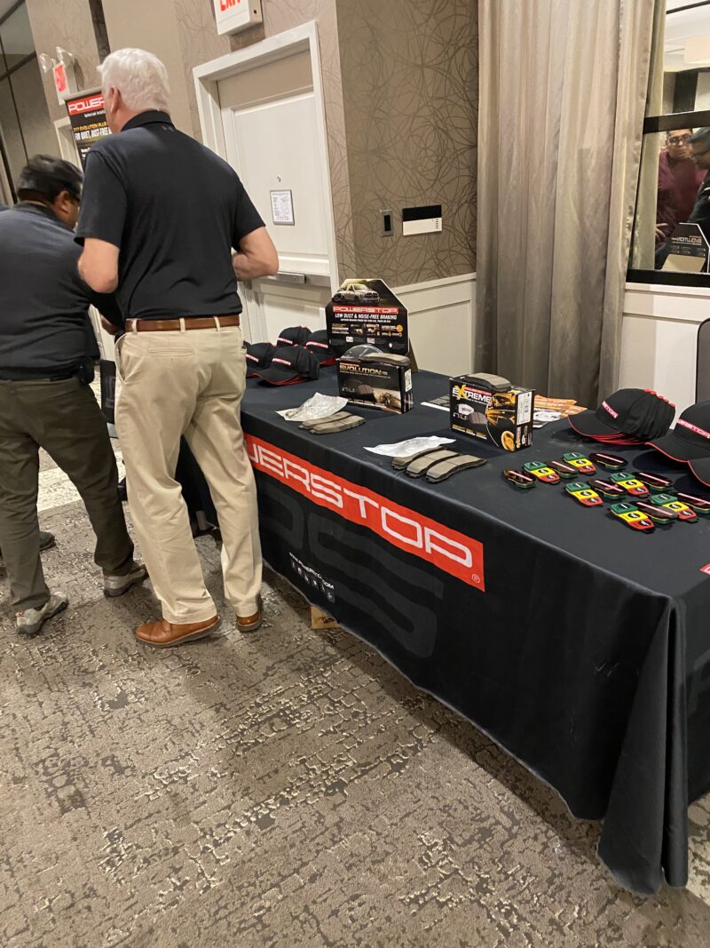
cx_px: 355
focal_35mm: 26
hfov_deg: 53.1
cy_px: 474
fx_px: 711
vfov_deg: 67.3
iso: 640
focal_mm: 4.25
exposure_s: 1/30
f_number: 1.8
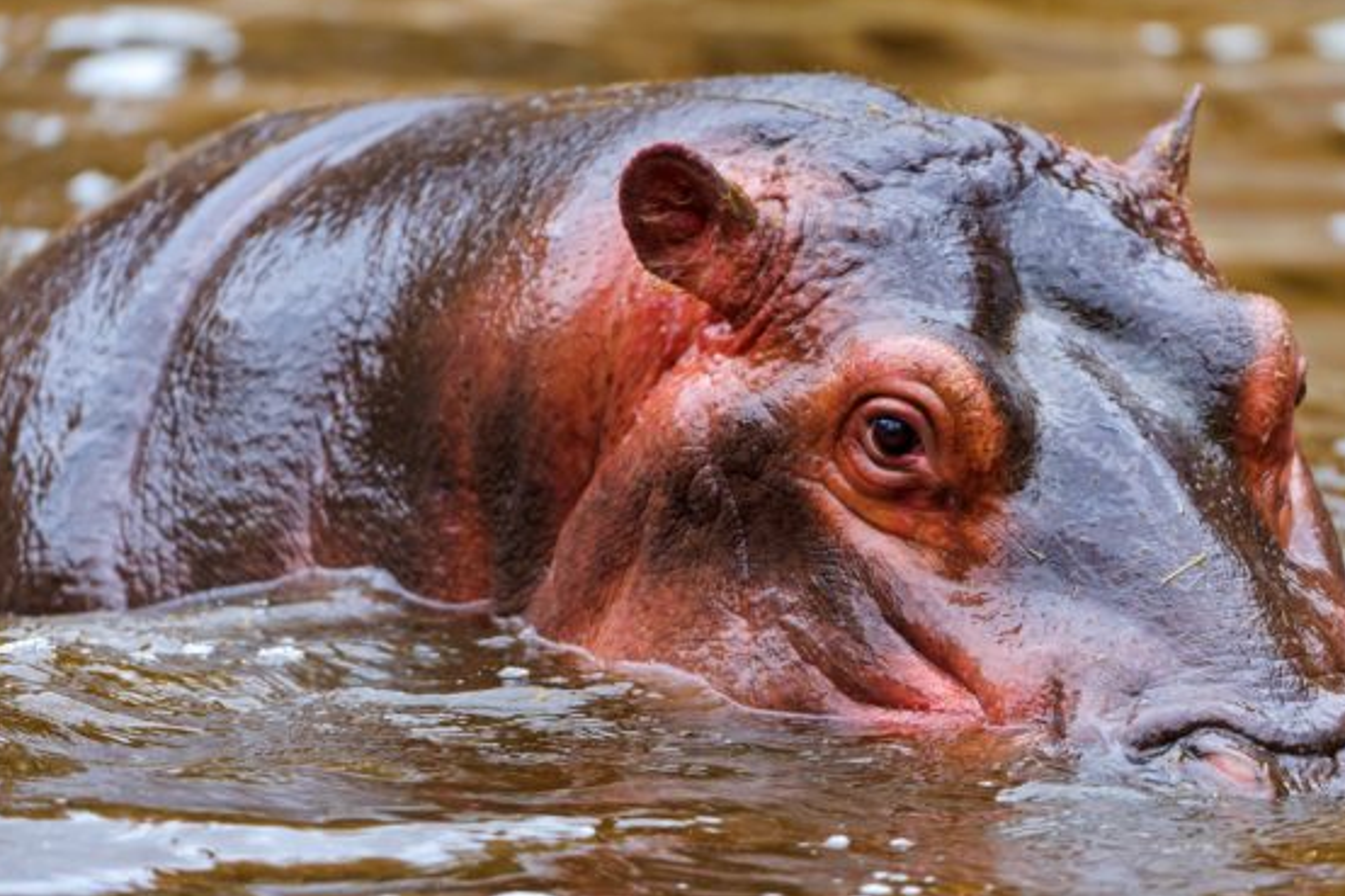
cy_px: 467
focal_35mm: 448
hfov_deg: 4.6
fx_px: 16732
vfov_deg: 3.1
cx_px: 726
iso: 1000
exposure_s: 1/500
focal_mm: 400
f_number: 4
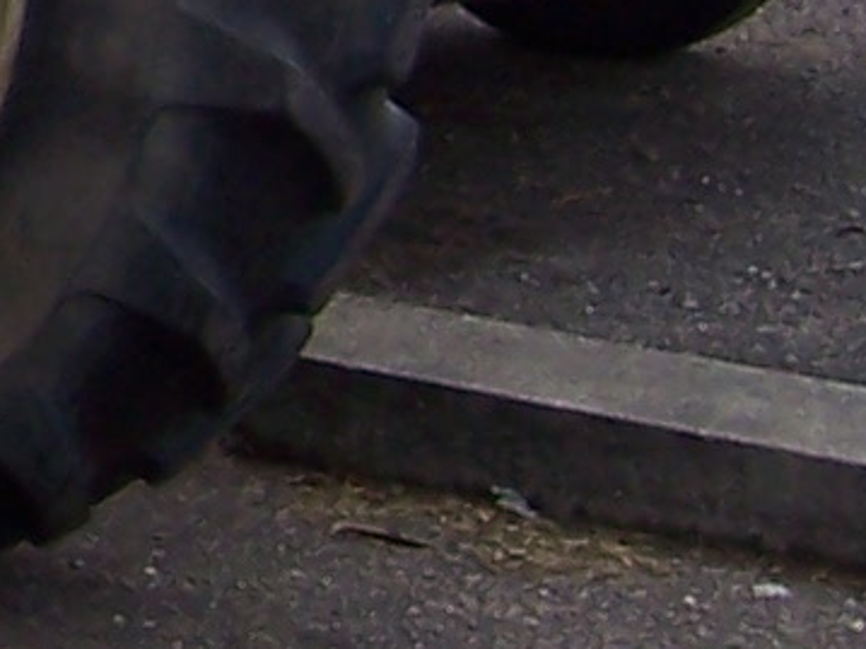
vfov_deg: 6.2
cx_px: -1901
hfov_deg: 7.4
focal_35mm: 231
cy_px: -900
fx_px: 5777
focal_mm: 6
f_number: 3
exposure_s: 1/180
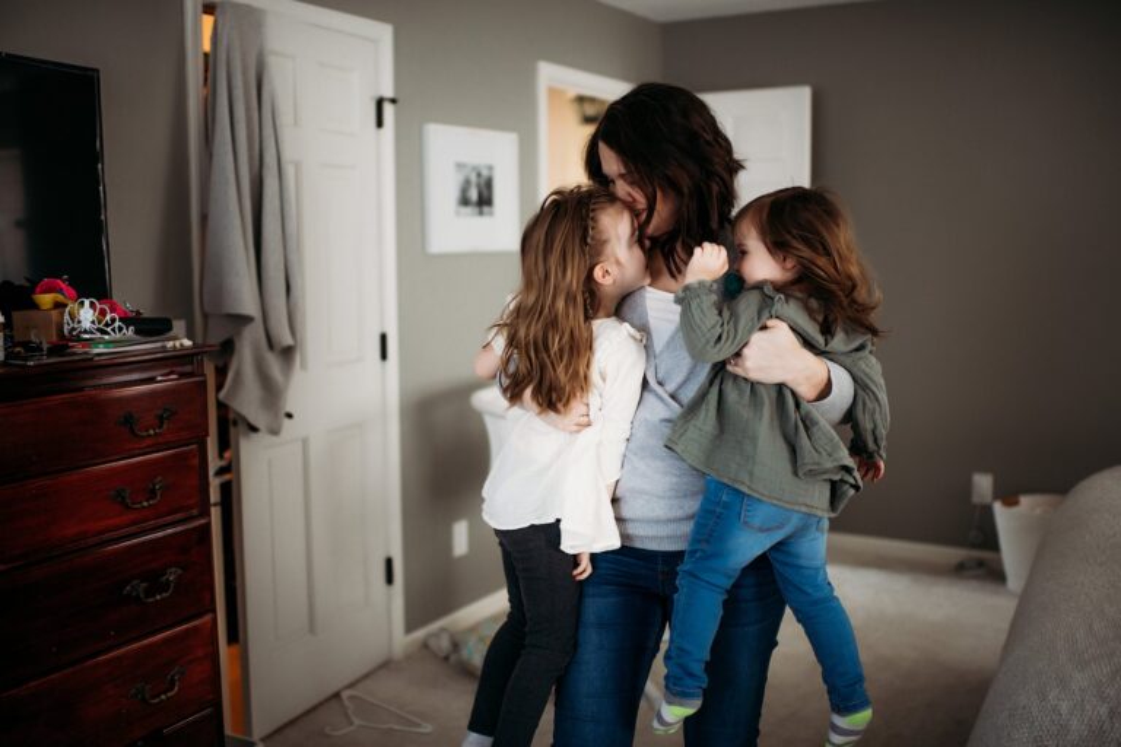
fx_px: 1090
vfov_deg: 37.9
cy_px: 374
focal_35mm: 35
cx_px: 560
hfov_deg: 54.4
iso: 320
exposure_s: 1/320
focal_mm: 35
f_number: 1.4
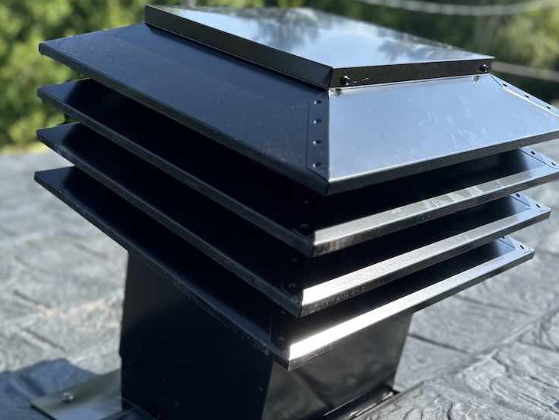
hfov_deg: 44.5
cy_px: 212
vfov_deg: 34.4
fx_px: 679
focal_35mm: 42
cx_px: 218
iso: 80
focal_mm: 6.86
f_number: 1.78
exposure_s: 1/1692
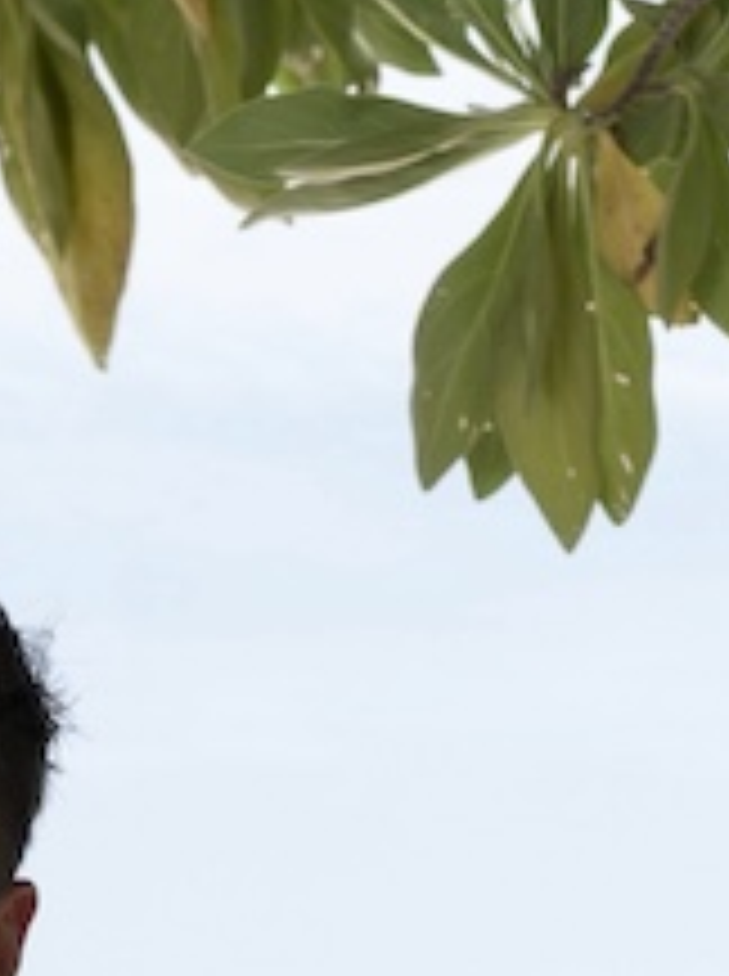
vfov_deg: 5.7
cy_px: 2532
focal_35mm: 333
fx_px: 9378
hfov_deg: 4.4
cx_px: -18
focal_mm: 50
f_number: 7.1
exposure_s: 1/160
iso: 50
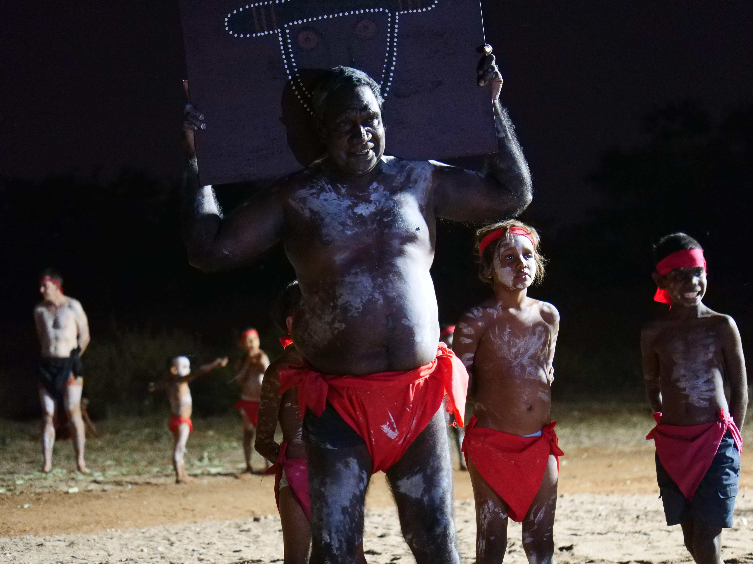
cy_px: 282
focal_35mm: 128
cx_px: 376
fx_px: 2784
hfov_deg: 15.4
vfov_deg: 11.6
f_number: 2.8
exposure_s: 1/30
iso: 3200
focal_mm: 64
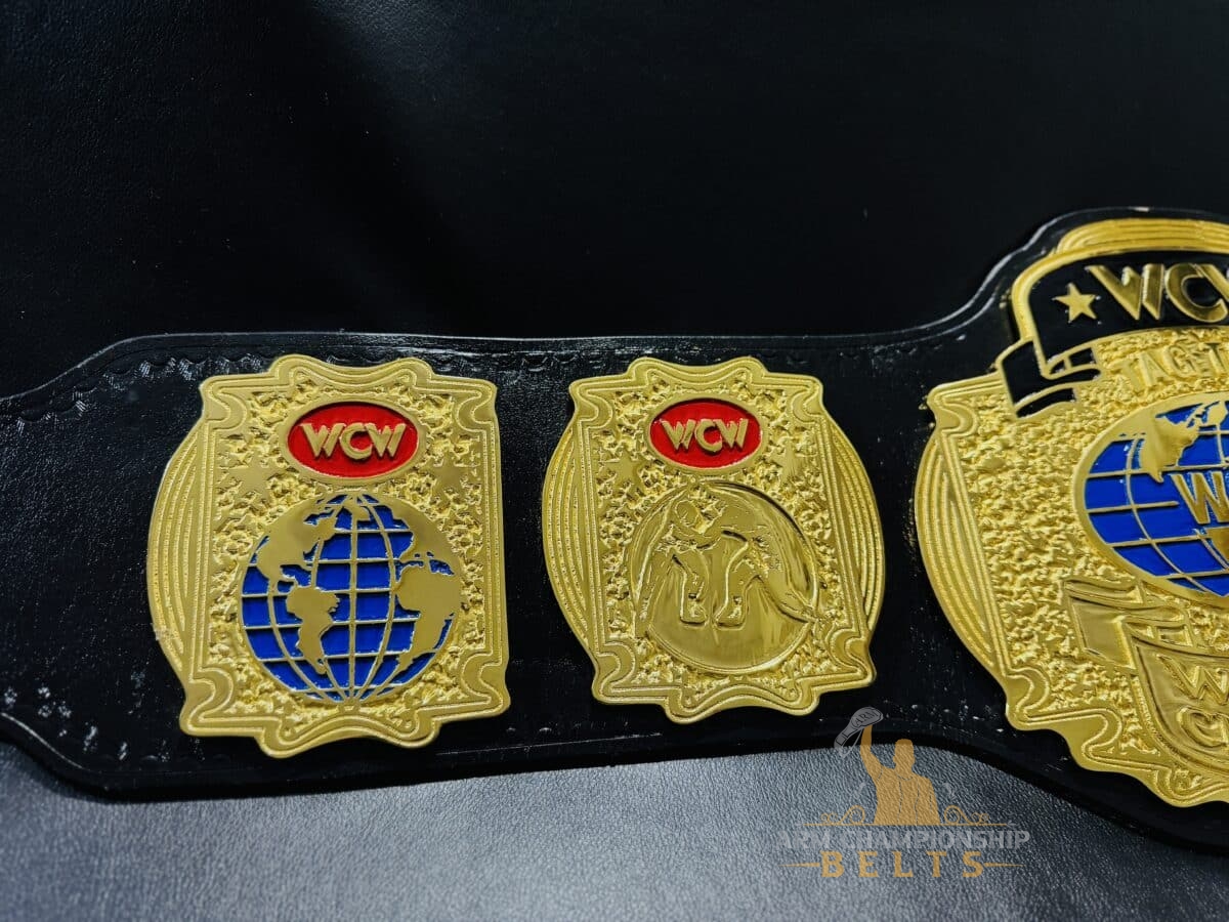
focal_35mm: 24
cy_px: 461
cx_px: 614
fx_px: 852
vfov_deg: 56.8
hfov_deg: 71.6
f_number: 1.78
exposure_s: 1/50
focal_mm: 6.76
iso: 200
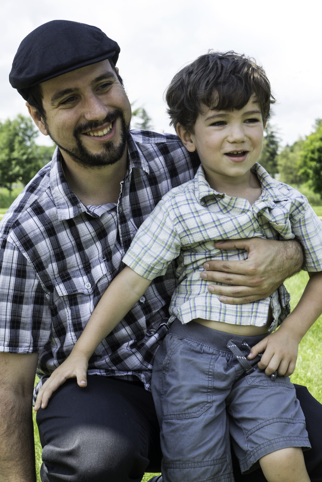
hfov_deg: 18.2
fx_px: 1006
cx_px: 161
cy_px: 241
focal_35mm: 75
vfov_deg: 27.0
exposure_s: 1/125
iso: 100
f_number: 9
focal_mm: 50
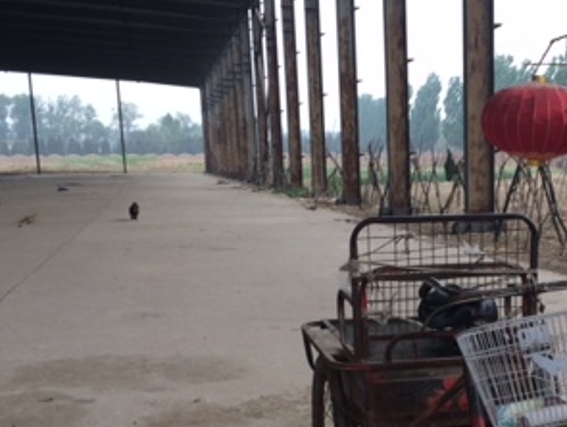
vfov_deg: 22.0
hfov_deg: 29.2
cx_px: 436
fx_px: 1066
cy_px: 398
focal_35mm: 65
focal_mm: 4.12
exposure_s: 1/120
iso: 40
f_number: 2.2
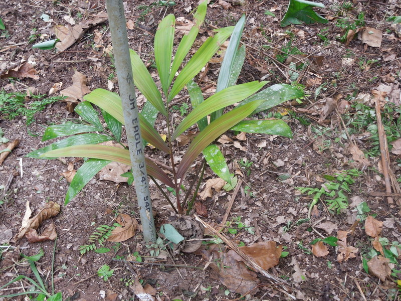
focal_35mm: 61
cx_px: 200
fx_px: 707
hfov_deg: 31.7
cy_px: 150
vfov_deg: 24.0
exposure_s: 1/50
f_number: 4.3
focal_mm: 11
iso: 110
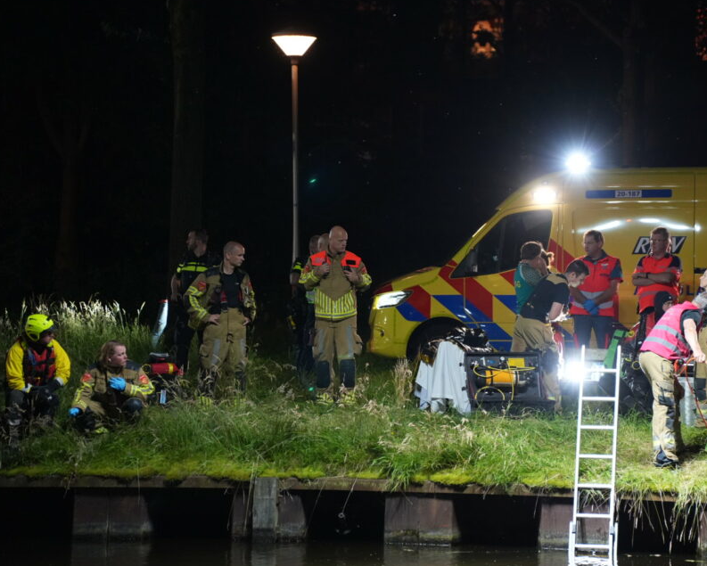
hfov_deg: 12.0
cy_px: 277
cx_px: 448
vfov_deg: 9.7
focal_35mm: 160
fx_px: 3349
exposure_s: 1/160
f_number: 2.8
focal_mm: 132
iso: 4000
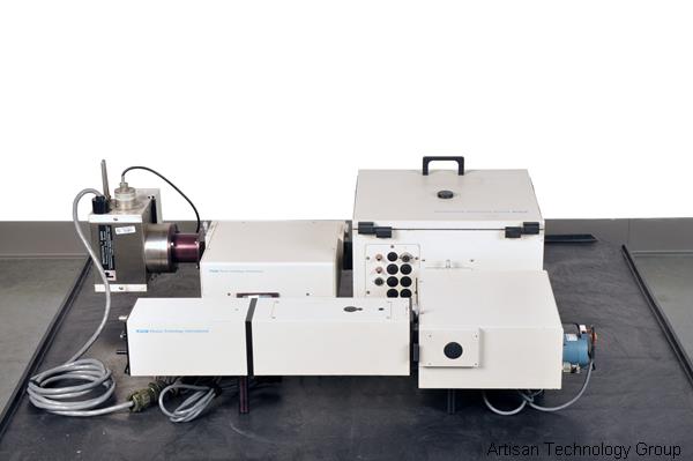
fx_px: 1154
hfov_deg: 33.4
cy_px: 230
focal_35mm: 60
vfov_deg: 22.6
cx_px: 346
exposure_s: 1/200
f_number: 13
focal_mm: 40
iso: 200
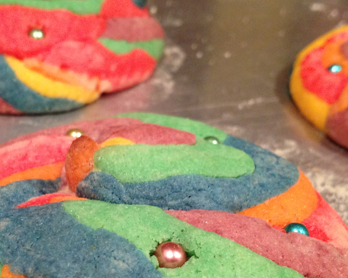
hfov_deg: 28.1
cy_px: 230
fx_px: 690
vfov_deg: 22.4
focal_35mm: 67
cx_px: 110
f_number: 2.4
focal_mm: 4.28
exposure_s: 1/20
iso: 200
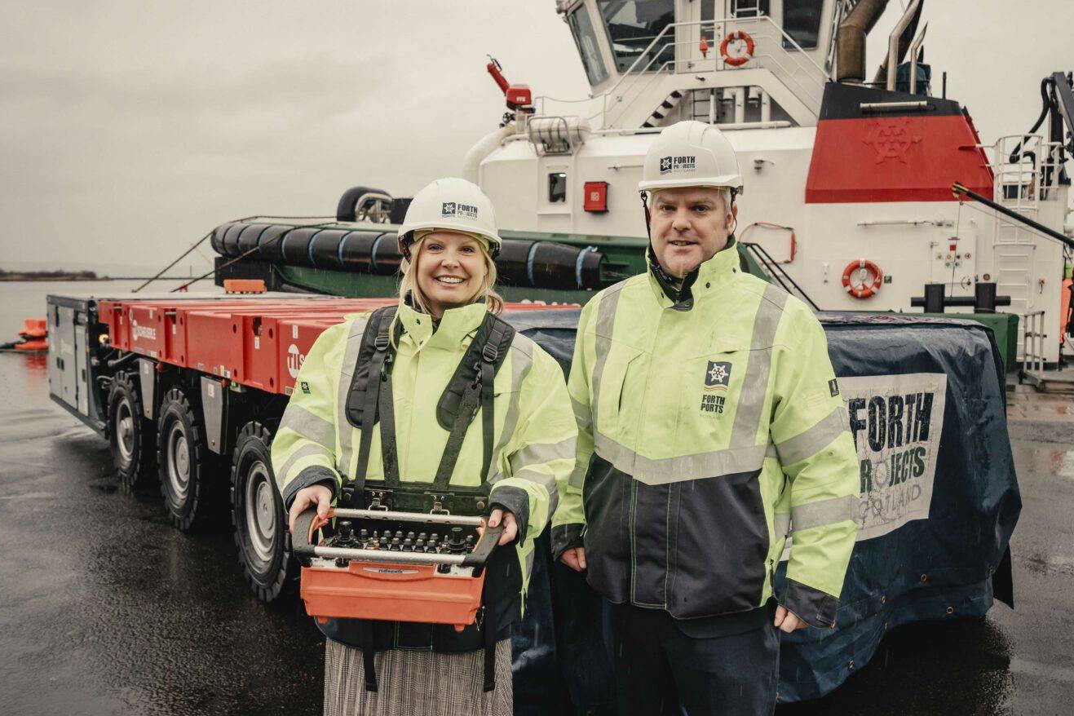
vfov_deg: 46.4
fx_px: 835
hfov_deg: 65.3
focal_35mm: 28
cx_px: 594
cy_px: 338
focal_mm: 24
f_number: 4.5
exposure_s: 1/320
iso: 1600
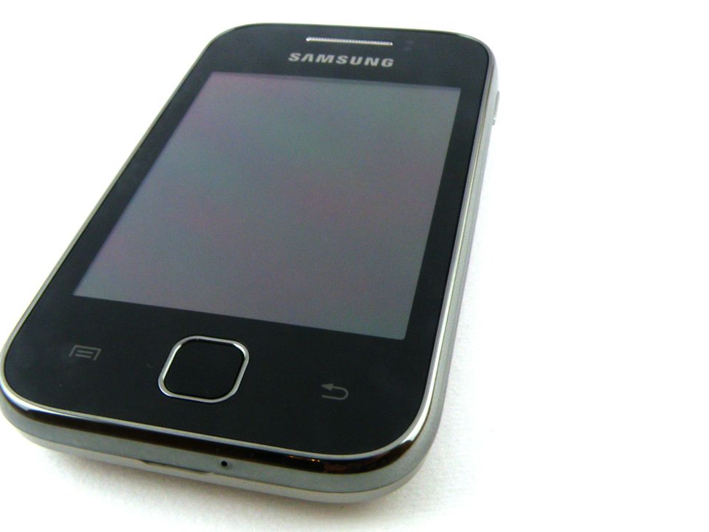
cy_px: 278
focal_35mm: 43
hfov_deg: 43.7
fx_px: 881
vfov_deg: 33.6
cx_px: 291
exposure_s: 1/13
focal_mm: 6.32
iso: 100
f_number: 8
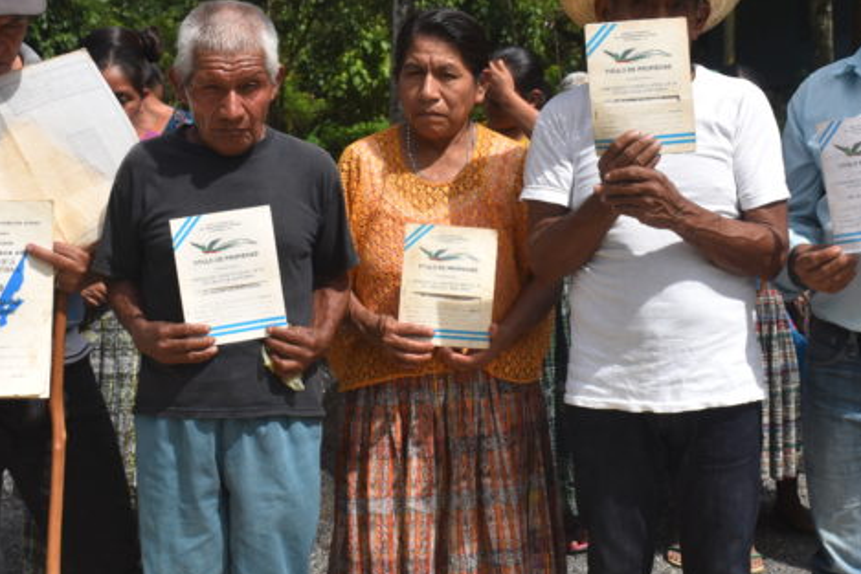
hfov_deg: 30.2
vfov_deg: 20.4
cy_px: 231
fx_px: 1597
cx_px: 448
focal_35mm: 67
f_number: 7.1
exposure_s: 1/2000
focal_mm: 29
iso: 400
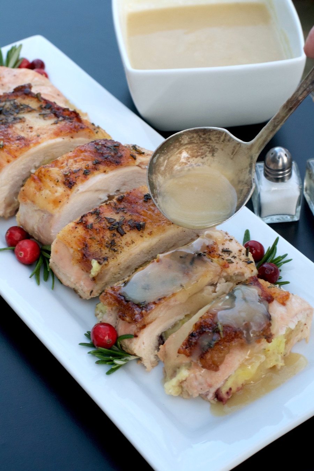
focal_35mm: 75
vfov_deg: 27.0
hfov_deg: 18.2
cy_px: 236
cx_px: 157
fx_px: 981
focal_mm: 50
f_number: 8
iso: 900
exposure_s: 1/80
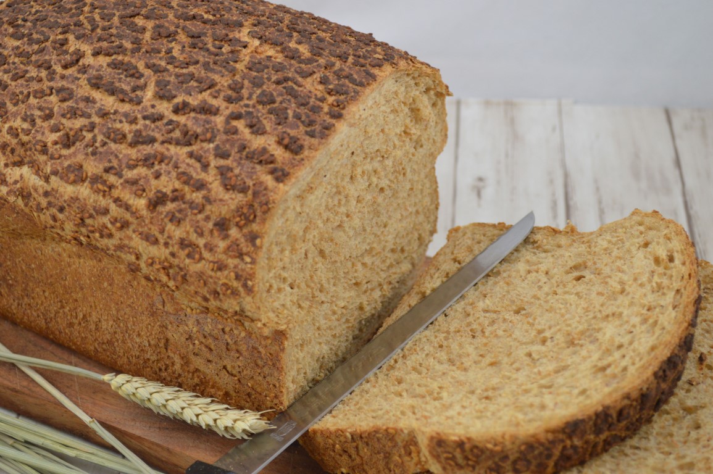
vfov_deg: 21.5
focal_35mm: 63
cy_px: 237
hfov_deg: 31.9
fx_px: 1247
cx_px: 356
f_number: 5.6
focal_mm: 42
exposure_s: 1/60
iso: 800
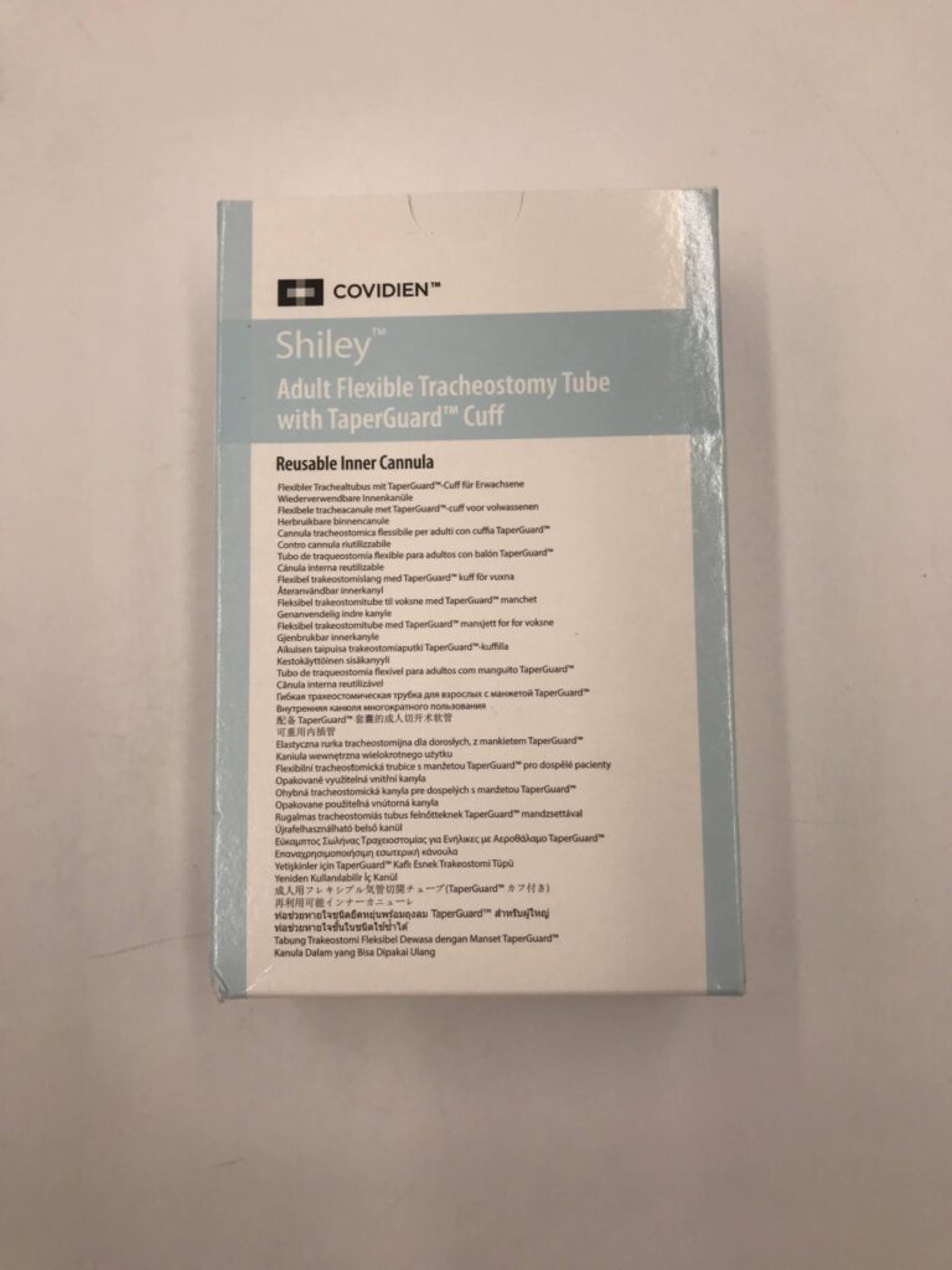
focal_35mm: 28
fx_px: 1027
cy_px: 635
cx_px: 476
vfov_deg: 63.4
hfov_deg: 49.7
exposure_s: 1/212
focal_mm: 3.99
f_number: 1.8
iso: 20
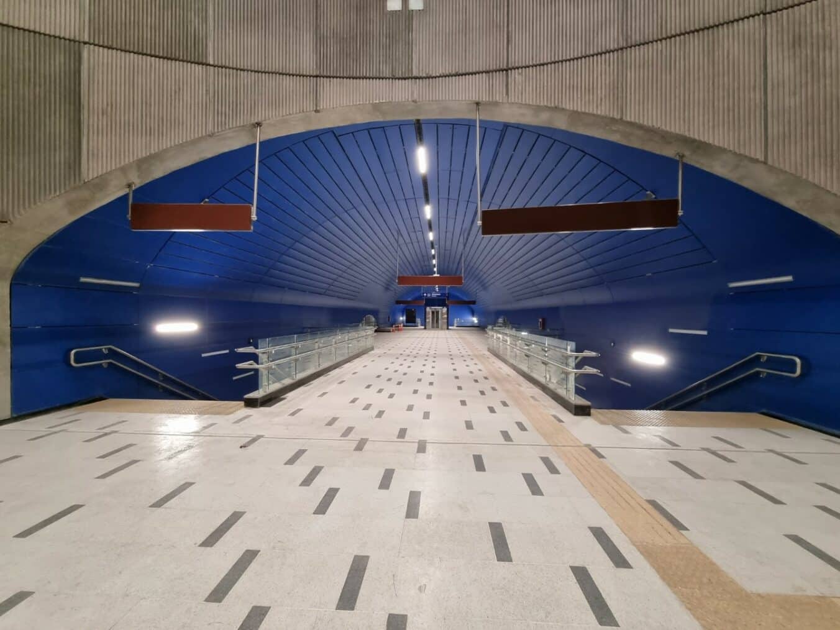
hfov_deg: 106.2
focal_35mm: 13
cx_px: 420
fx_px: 315
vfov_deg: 89.9
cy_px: 315
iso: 500
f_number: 2.2
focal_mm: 2.2
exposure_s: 1/33
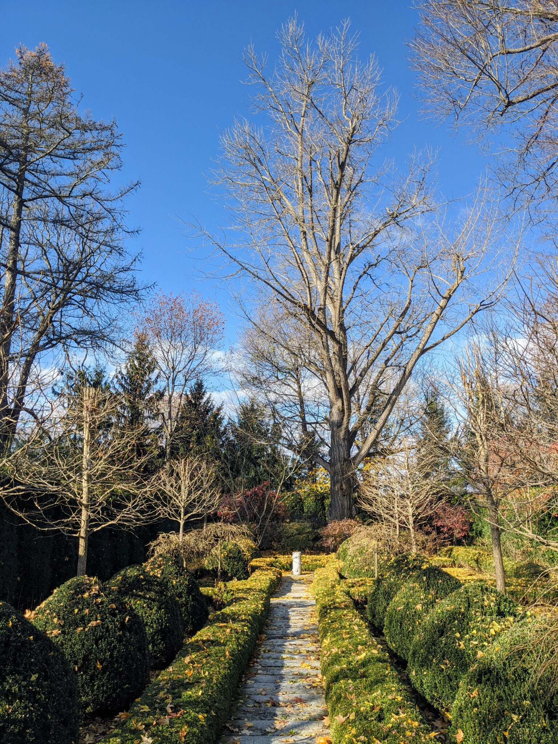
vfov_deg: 65.3
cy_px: 372
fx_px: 580
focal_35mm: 27
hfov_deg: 51.4
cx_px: 279
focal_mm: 4.38
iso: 55
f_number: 1.73
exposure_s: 1/1805
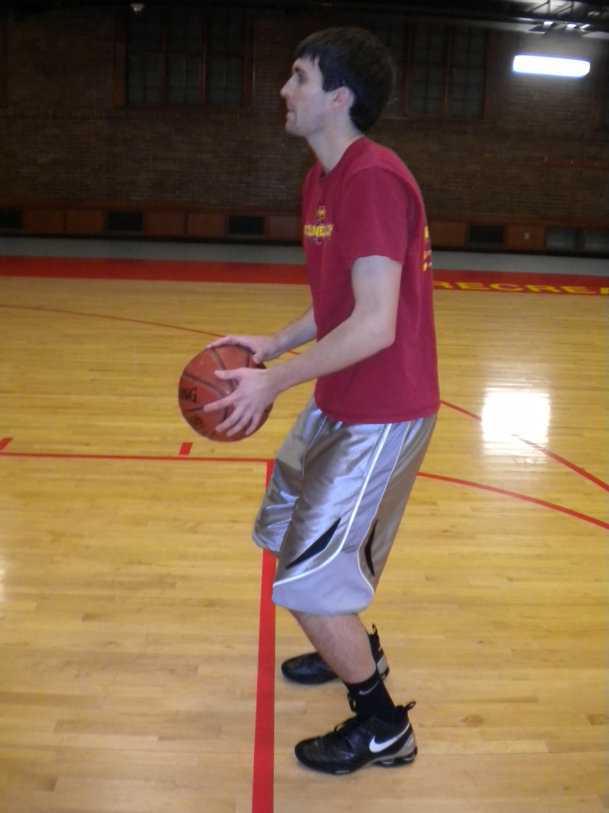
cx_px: 304
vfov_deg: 52.6
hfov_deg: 40.7
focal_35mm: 35
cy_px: 406
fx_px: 821
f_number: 3.1
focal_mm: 6.3
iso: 400
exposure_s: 1/30
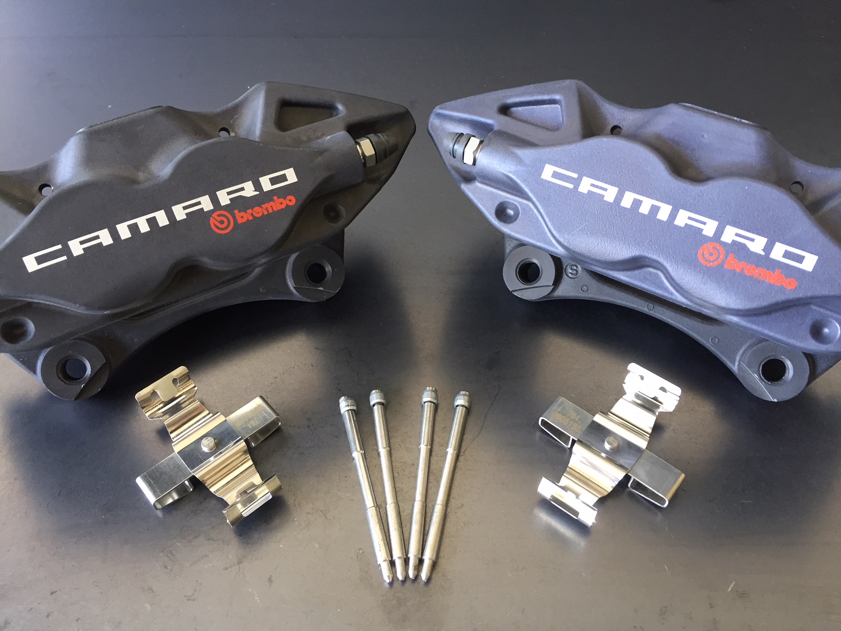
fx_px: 705
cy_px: 316
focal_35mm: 29
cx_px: 420
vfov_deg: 48.2
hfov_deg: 61.7
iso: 100
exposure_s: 1/30
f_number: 2.2
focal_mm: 4.15
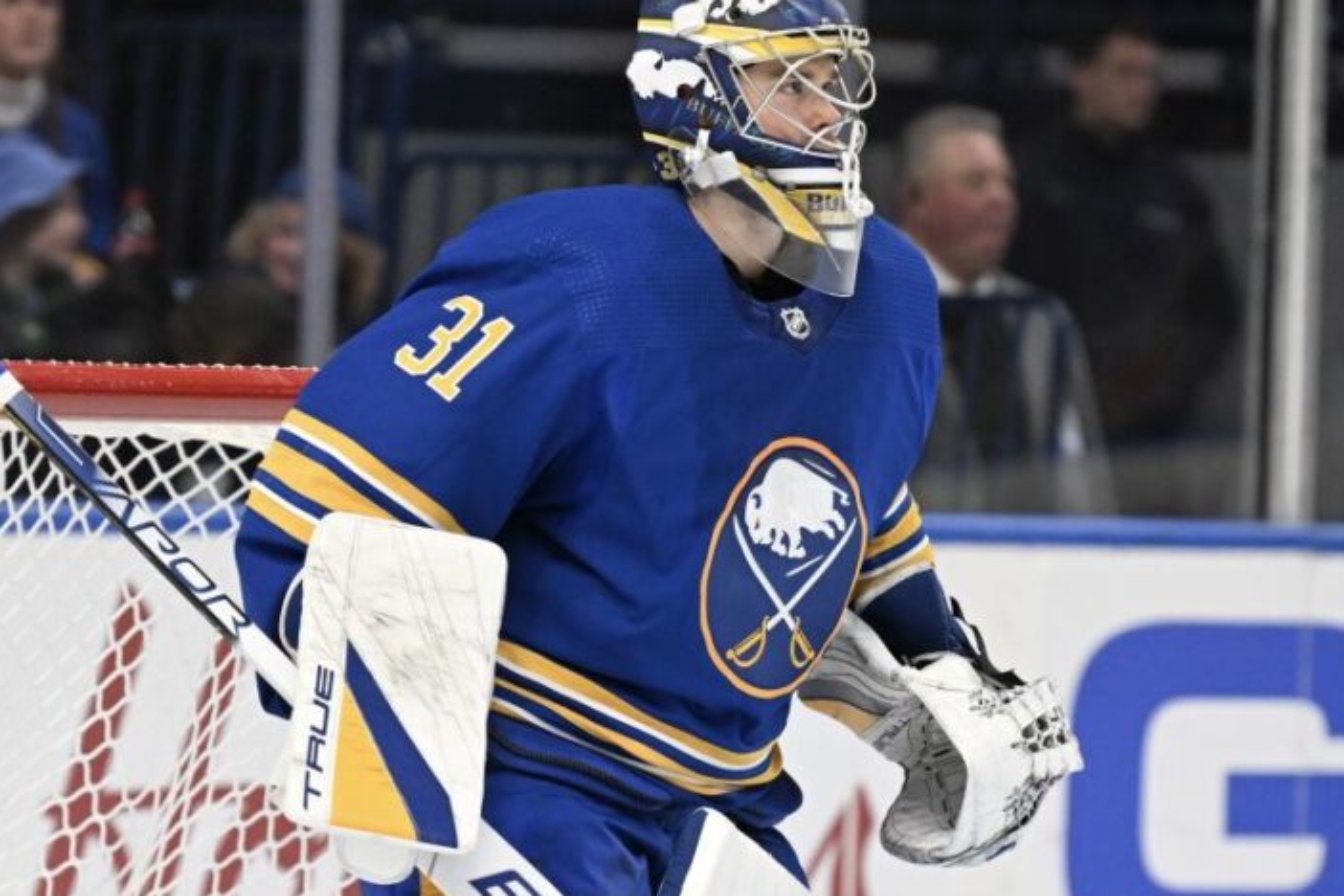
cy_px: 412
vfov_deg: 7.0
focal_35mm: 197
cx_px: 695
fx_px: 7354
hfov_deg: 10.4
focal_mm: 180
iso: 3200
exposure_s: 1/1600
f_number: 3.5
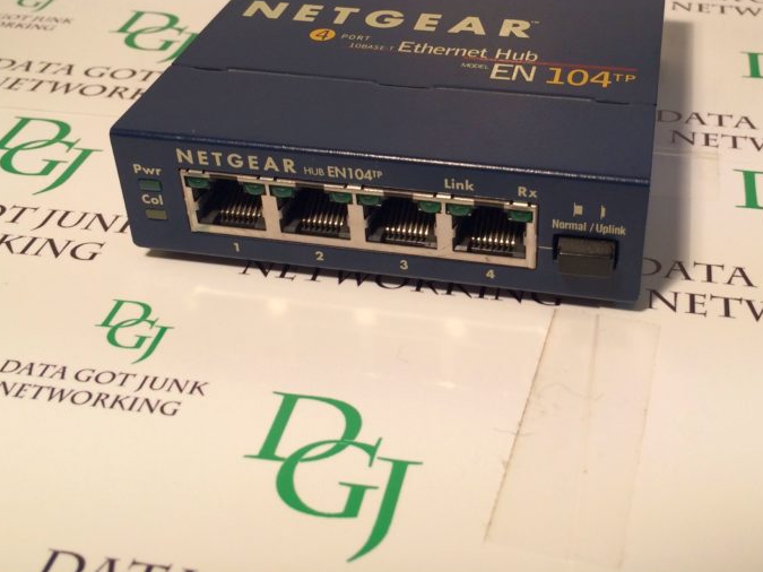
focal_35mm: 44
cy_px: 147
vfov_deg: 32.3
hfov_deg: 42.6
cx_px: 480
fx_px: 970
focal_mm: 4.15
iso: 32
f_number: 2.2
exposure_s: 1/213
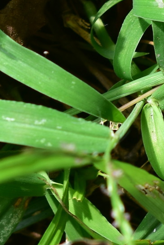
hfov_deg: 3.1
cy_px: 105
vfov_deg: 4.6
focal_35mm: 450
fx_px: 3071
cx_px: 168
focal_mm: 55
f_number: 5.6
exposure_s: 1/60
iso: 100
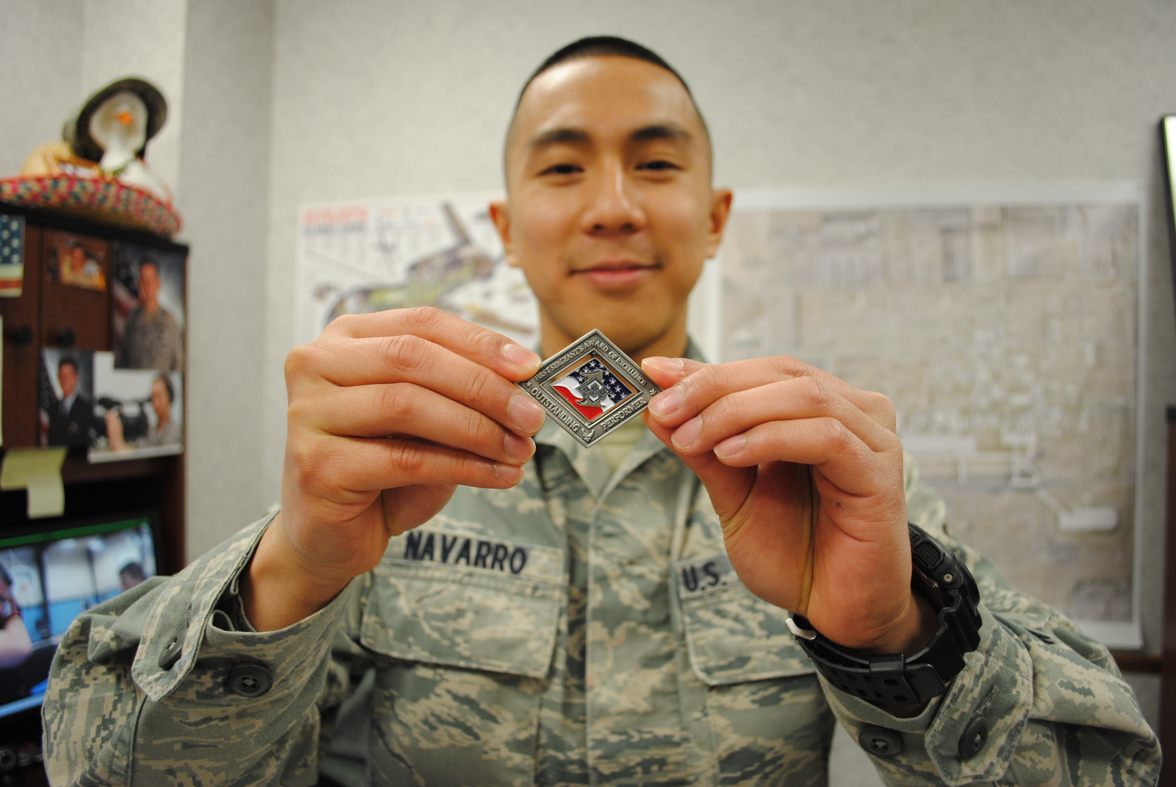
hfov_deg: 67.3
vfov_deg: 48.0
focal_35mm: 27
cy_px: 394
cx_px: 588
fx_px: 883
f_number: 3.5
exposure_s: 1/30
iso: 320
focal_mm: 18
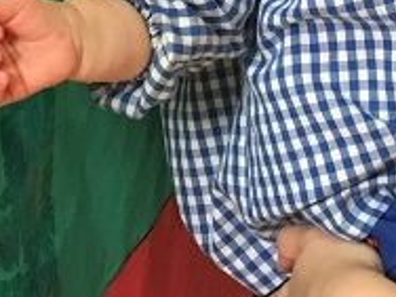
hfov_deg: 12.8
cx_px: 196
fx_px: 1762
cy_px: -211
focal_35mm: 154
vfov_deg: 9.3
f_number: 2.2
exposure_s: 1/33
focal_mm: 4.15
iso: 250
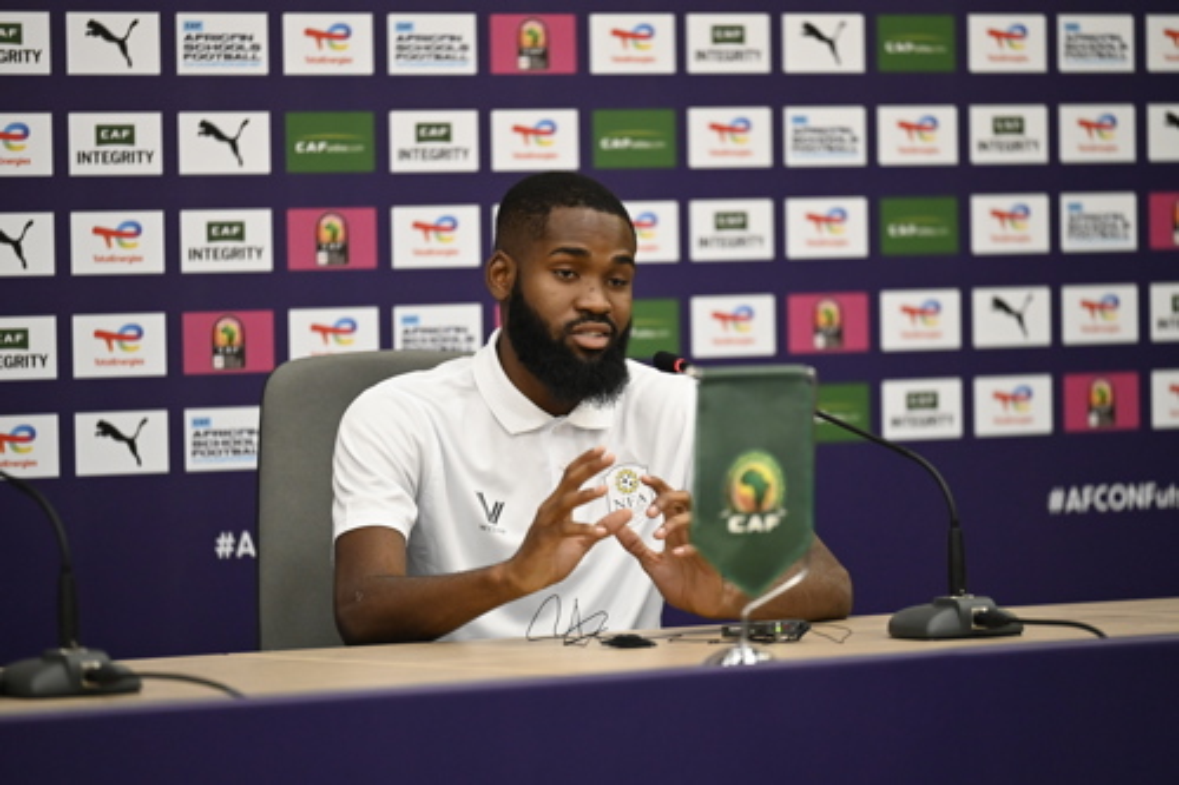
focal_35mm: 200
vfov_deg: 6.9
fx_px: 6547
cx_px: 590
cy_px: 392
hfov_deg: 10.3
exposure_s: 1/400
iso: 5000
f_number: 2.8
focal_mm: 200
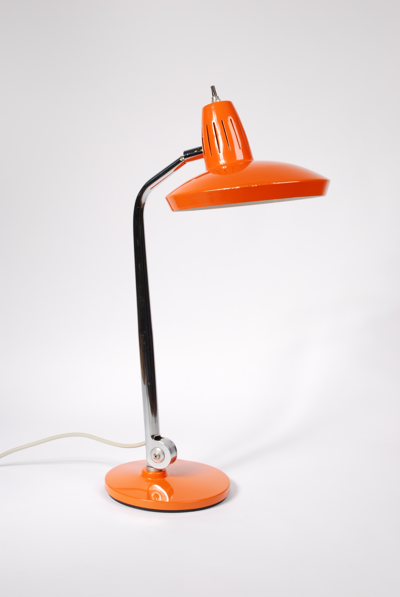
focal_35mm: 60
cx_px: 200
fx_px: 997
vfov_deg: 33.4
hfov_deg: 22.7
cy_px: 298
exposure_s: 1/60
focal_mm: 40
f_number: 14
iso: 100
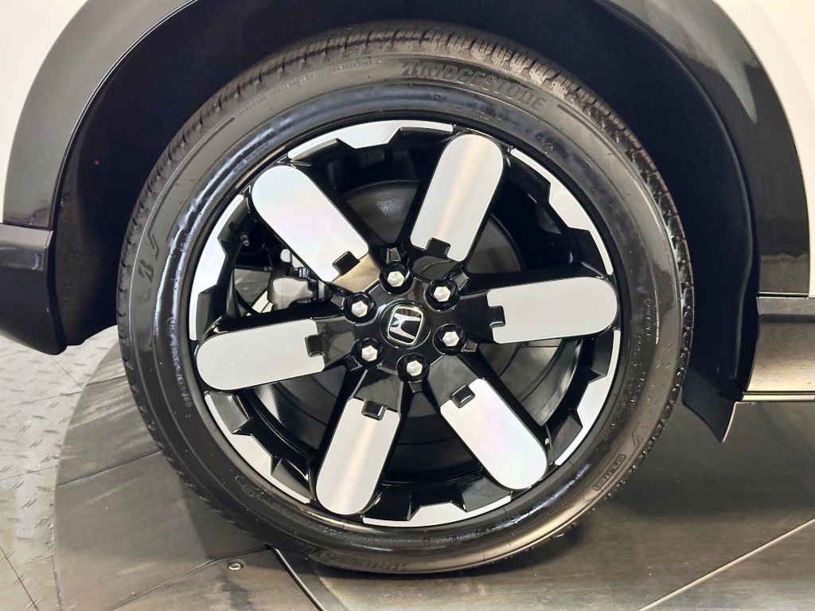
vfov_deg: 30.3
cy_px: 306
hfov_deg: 39.7
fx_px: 1130
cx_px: 408
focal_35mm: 48
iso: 500
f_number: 1.78
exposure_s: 1/30
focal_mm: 6.86
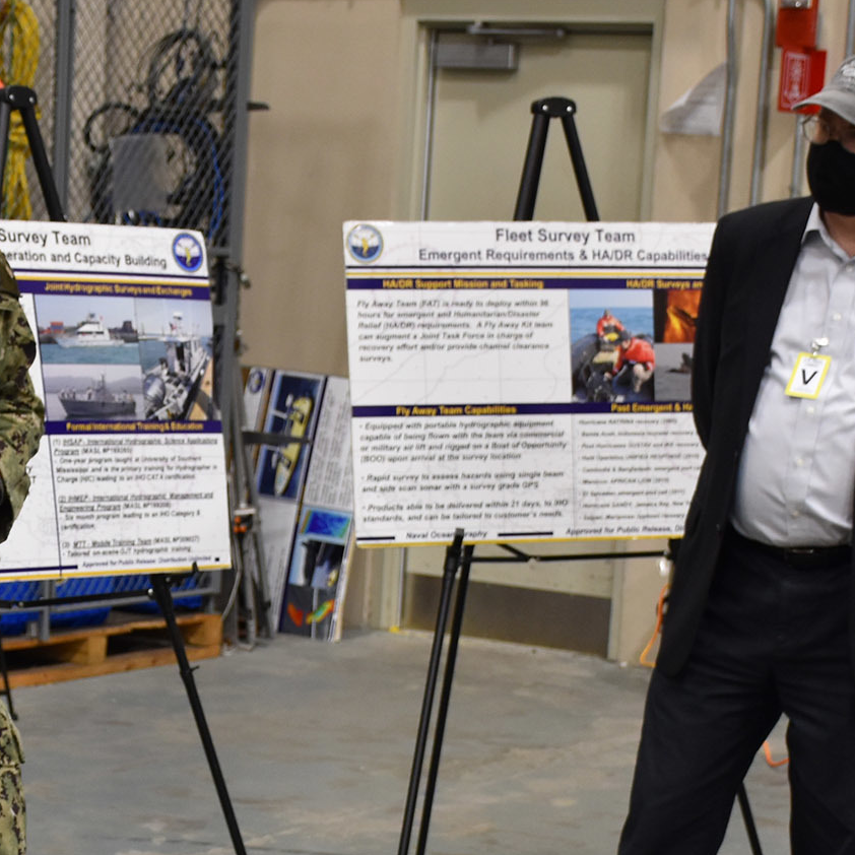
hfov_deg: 15.7
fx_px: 3084
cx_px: 202
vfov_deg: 15.6
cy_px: 755
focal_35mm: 110
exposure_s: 1/60
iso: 640
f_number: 4
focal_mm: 27
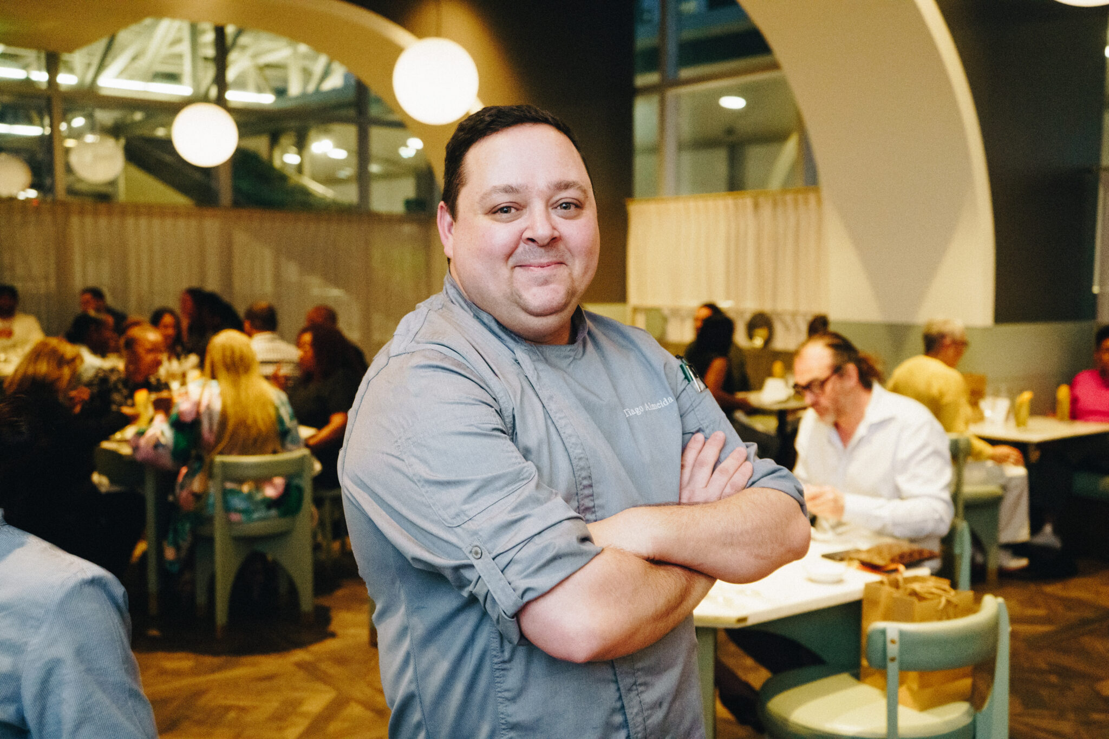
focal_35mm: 38
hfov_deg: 50.7
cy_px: 370
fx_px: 1170
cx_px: 554
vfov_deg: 35.0
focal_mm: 38
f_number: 4
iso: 12800
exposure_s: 1/100
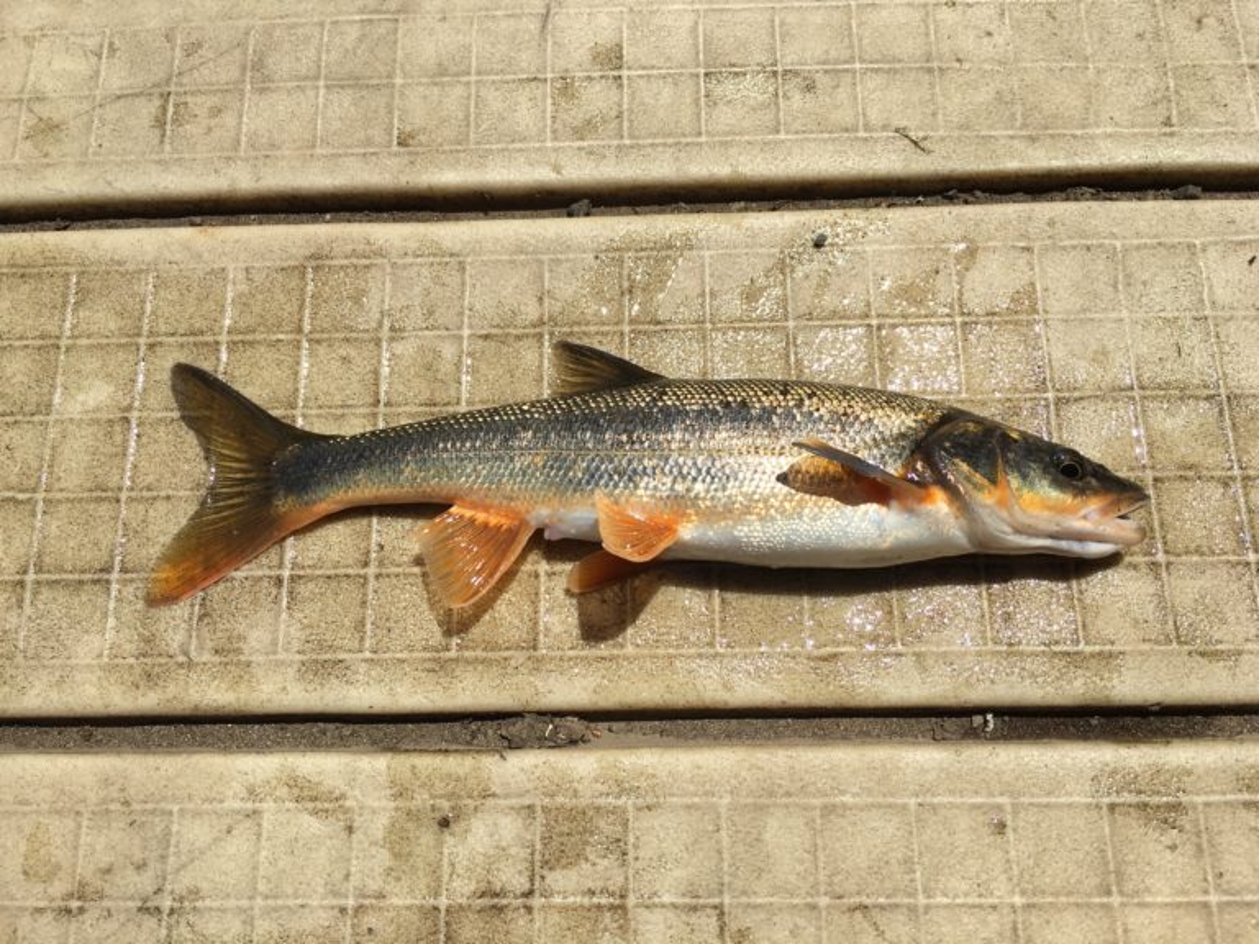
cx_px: 630
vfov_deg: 48.2
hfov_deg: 61.7
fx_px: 1055
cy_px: 472
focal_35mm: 29
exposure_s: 1/3205
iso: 25
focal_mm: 4.15
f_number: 2.2
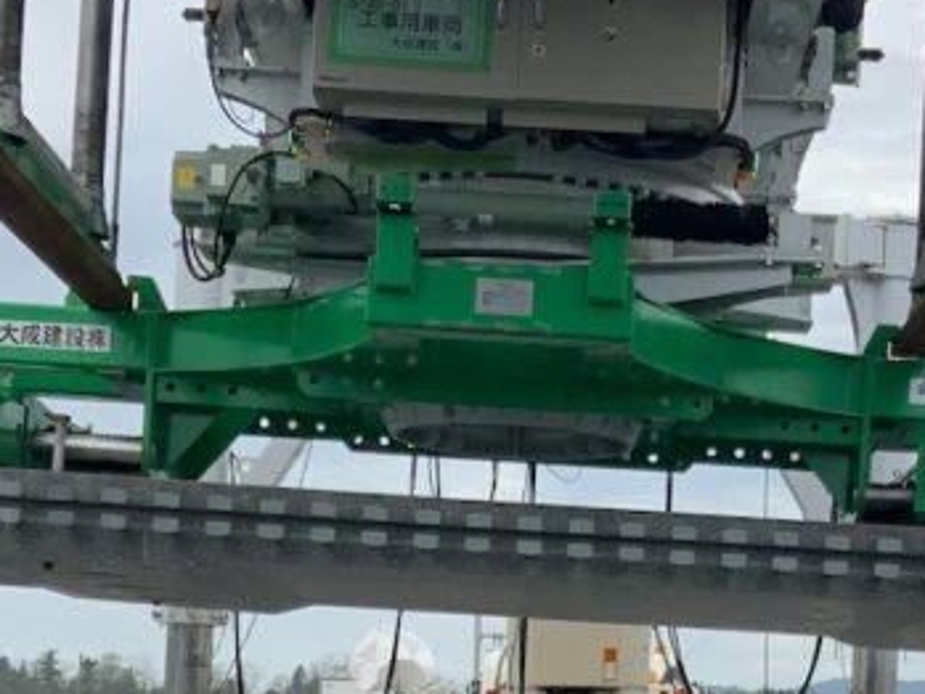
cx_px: 631
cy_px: 681
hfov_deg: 22.9
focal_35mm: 85
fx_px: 2272
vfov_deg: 17.0
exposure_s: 1/1121
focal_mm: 3
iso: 16
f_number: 1.8
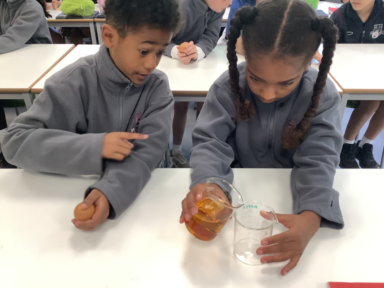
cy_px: 144
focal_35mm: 31
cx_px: 192
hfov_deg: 58.4
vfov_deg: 45.4
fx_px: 344
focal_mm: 3.3
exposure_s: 1/60
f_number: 2.4
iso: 125
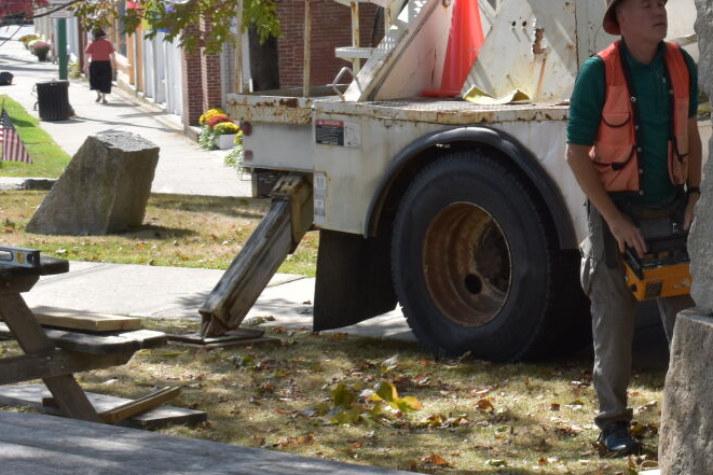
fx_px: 2219
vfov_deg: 12.1
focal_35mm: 112
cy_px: 36
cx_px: 875
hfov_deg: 17.3
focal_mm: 28
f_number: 10
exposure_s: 1/400
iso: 400
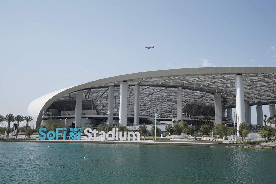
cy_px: 92
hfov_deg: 54.4
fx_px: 268
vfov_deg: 37.9
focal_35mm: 35
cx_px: 138
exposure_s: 1/640
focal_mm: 35
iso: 125
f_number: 5.6
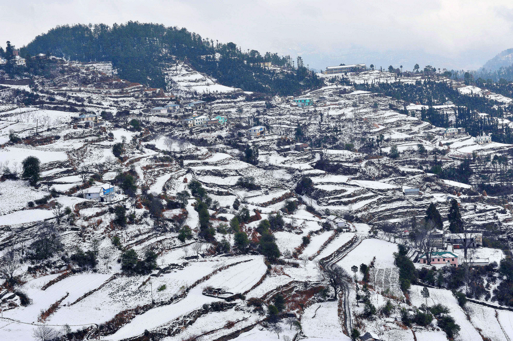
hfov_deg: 28.9
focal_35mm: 70
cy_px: 170
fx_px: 997
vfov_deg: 19.4
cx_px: 256
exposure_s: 1/500
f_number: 11
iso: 400
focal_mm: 70
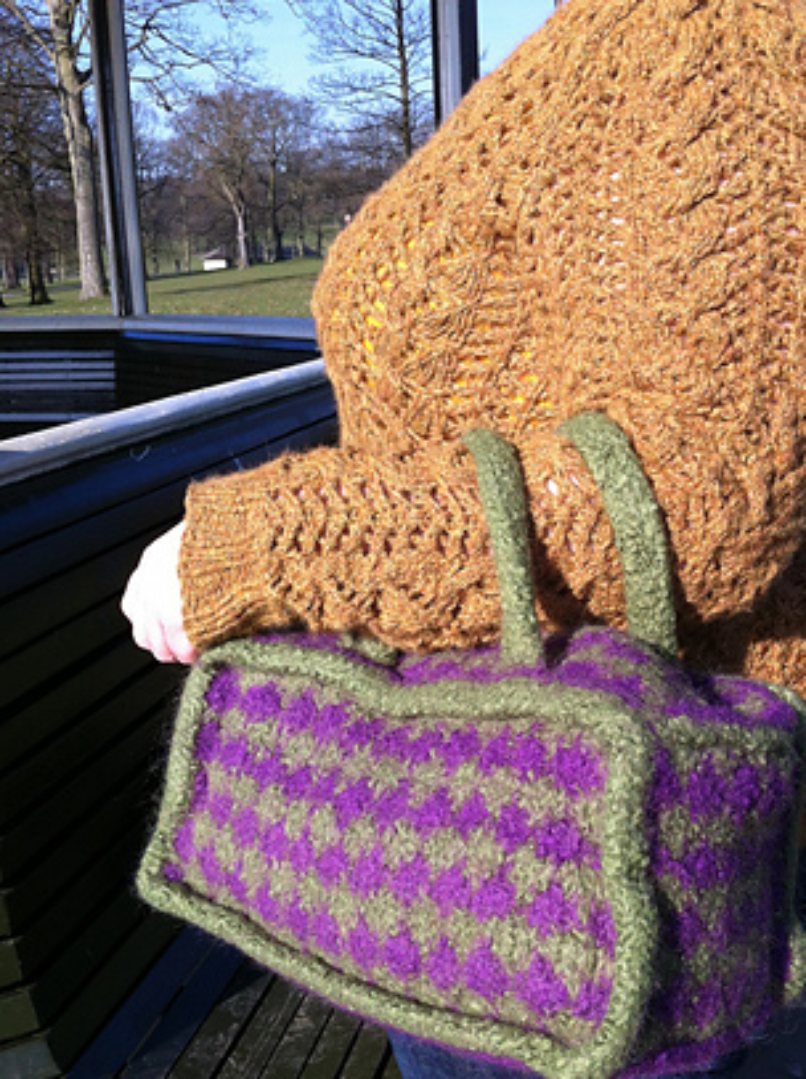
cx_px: 492
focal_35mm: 43
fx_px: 1338
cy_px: 594
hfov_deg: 33.4
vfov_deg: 43.9
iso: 80
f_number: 2.8
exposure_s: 1/736
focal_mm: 3.85
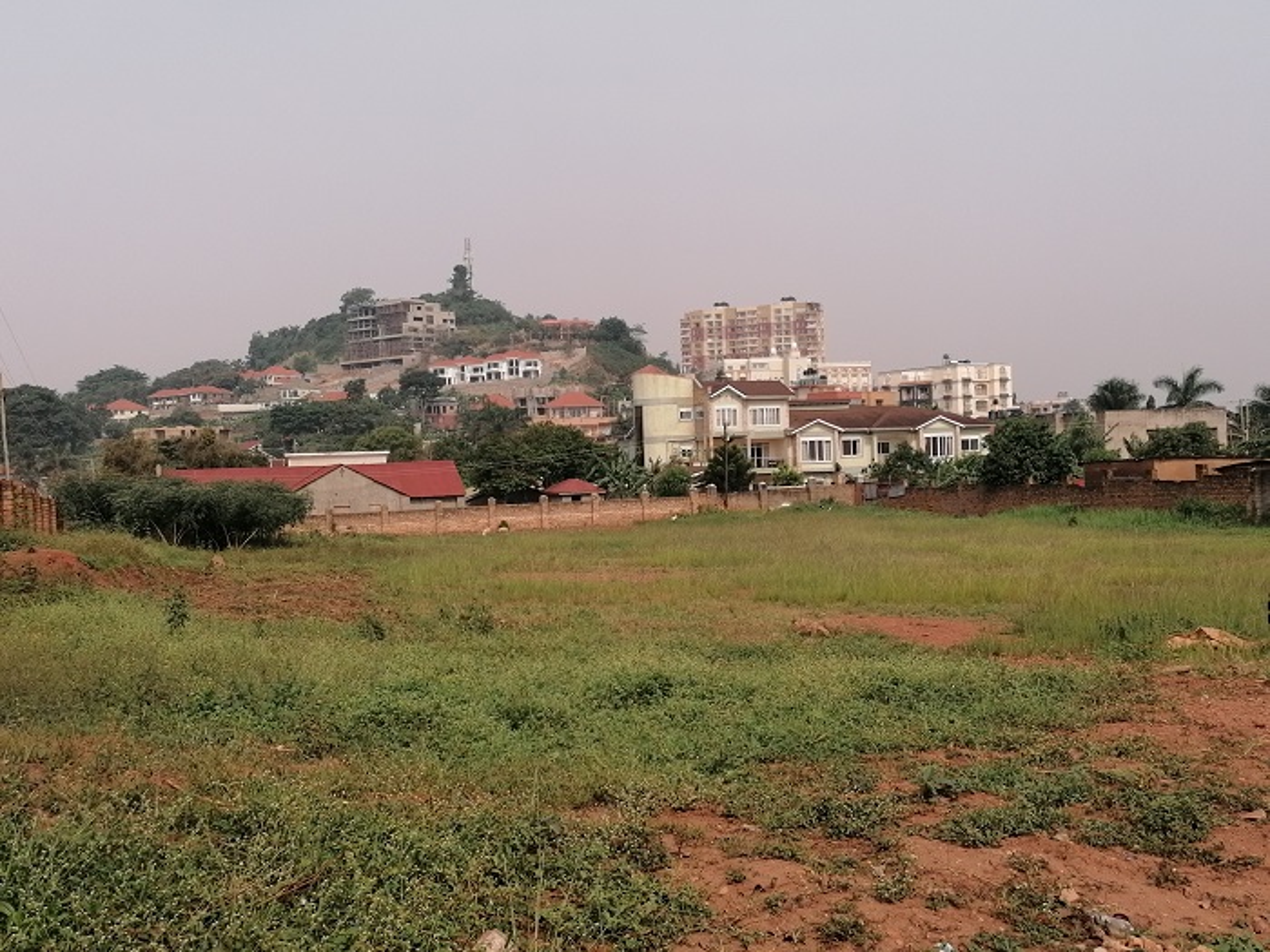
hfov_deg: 46.8
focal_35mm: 40
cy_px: 476
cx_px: 635
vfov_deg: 36.0
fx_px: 1468
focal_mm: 4.75
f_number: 1.8
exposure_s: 1/1312
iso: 50
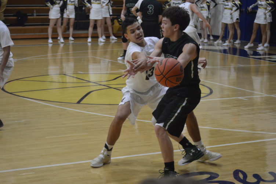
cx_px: 138
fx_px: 712
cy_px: 92
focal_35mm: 93
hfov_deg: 21.9
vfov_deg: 14.7
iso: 3200
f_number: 4.2
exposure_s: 1/500
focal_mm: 62
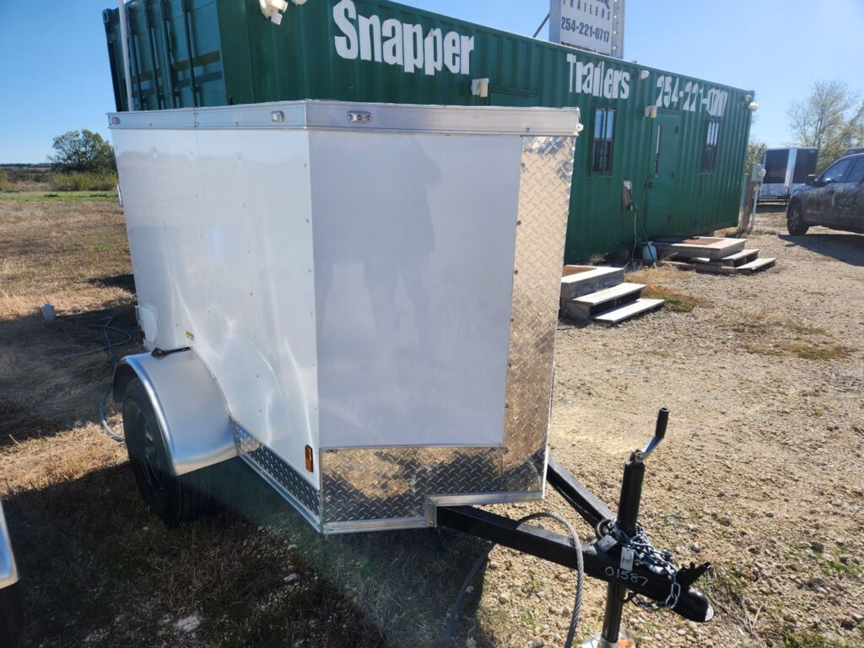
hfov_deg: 73.9
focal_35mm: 23
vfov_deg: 58.9
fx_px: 574
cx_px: 432
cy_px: 324
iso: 20
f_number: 1.8
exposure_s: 1/1529
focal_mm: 5.4
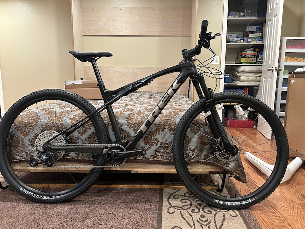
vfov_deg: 53.1
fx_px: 229
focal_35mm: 26
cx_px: 152
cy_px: 114
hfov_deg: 67.3
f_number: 1.5
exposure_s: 1/60
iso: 250
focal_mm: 5.7
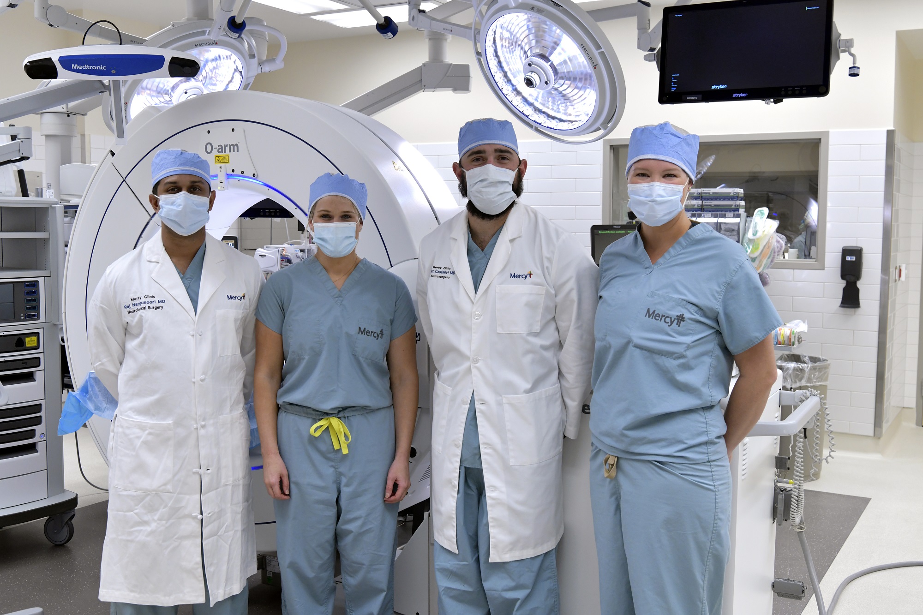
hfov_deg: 48.5
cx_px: 462
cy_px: 308
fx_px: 1025
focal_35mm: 40
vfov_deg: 33.4
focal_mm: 40
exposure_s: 1/125
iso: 1600
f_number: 8
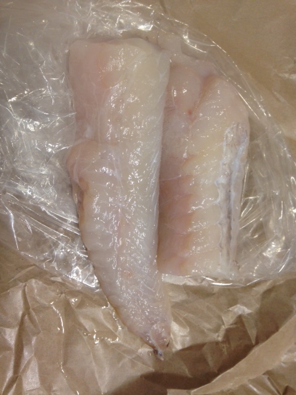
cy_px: 198
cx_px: 148
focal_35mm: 33
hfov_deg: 42.9
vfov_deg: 55.4
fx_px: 376
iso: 64
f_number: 2.4
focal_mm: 4.12
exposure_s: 1/20
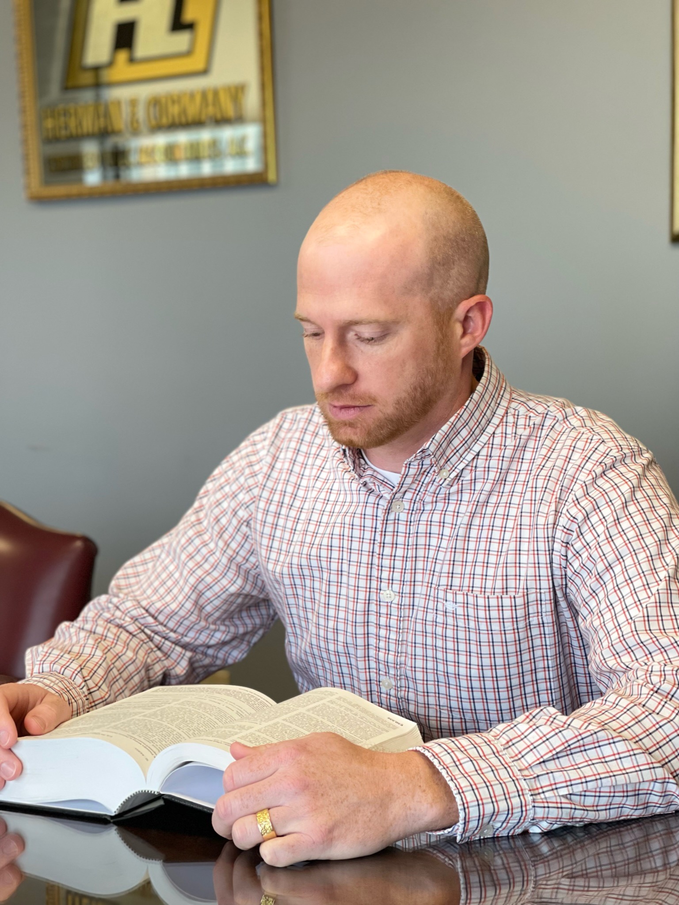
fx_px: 1674
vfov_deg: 30.3
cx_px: 340
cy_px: 452
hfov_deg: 22.9
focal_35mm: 64
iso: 200
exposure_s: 1/120
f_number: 2.2
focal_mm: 7.5
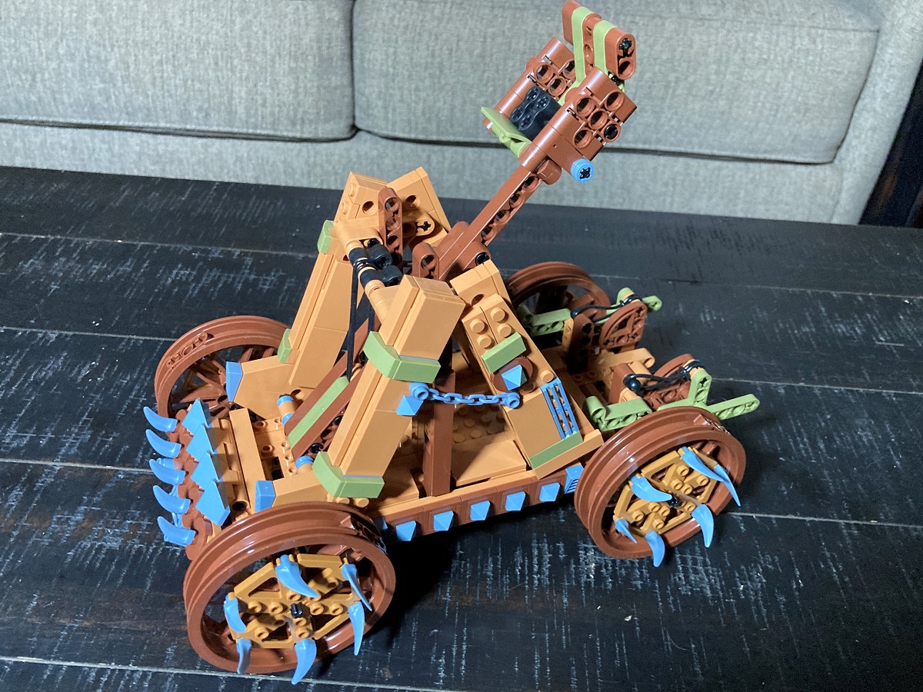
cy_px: 346
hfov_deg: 63.4
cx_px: 462
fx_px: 747
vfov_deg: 49.7
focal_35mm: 28
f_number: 1.8
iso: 400
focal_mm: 3.99
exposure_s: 1/40
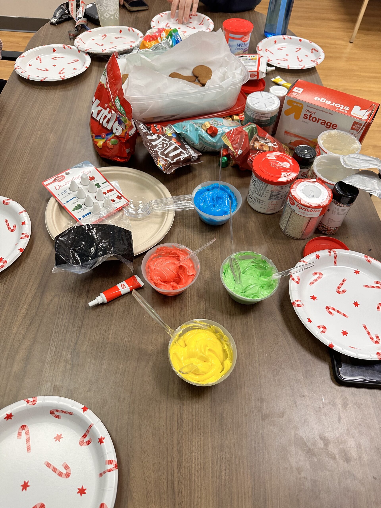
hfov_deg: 56.8
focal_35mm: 24
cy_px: 254
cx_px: 190
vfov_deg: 71.6
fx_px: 352
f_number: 1.78
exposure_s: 1/120
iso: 200
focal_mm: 6.86
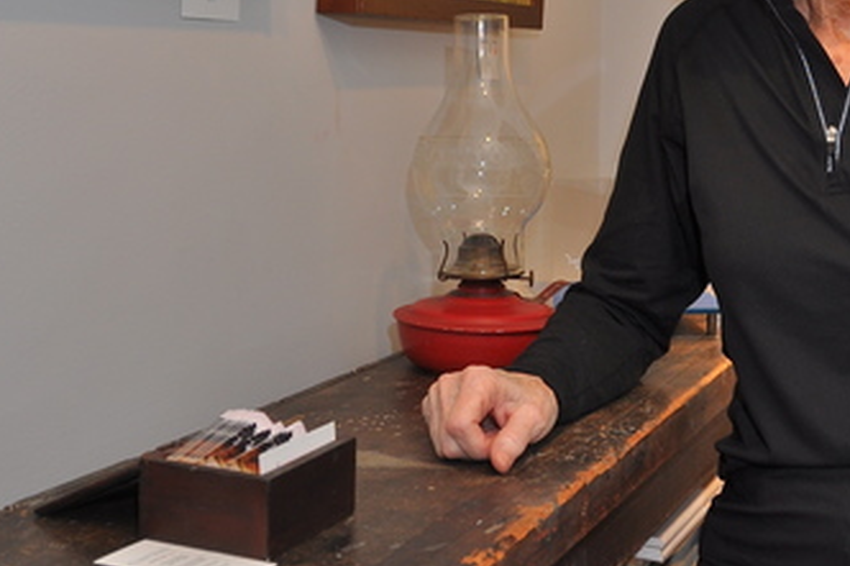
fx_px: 1534
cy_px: -60
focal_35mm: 65
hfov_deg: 30.9
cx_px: 374
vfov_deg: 20.0
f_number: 4.5
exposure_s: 1/60
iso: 250
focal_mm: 18
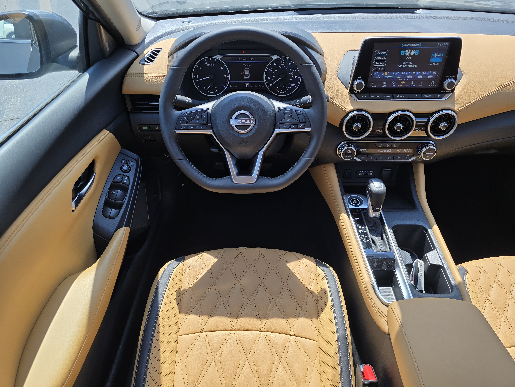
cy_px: 194
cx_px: 258
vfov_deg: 58.9
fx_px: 342
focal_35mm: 23
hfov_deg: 73.9
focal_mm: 6.3
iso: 12
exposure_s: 1/257
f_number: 1.7
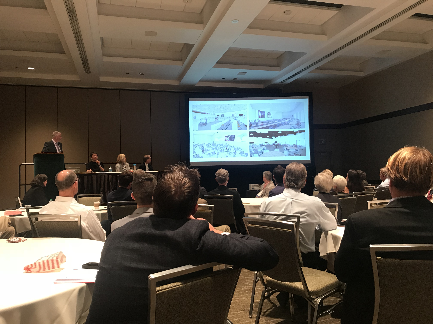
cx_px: 216
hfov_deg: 63.4
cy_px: 162
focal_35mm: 28
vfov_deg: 49.7
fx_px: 350
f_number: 1.8
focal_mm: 3.99
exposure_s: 1/15
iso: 40
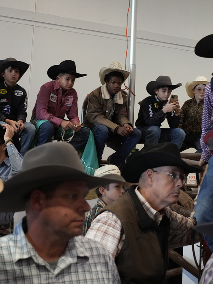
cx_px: 91
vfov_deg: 26.7
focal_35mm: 73
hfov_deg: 20.2
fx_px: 599
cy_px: 142
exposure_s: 1/160
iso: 4000
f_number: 6.3
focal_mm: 50
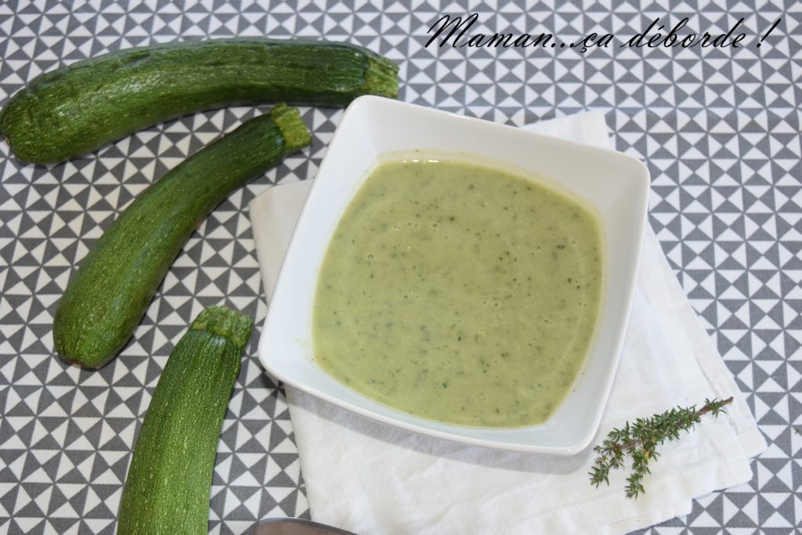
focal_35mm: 48
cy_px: 268
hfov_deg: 41.1
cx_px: 401
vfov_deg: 28.1
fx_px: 1069
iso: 720
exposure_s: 1/125
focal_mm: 32
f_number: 5.6
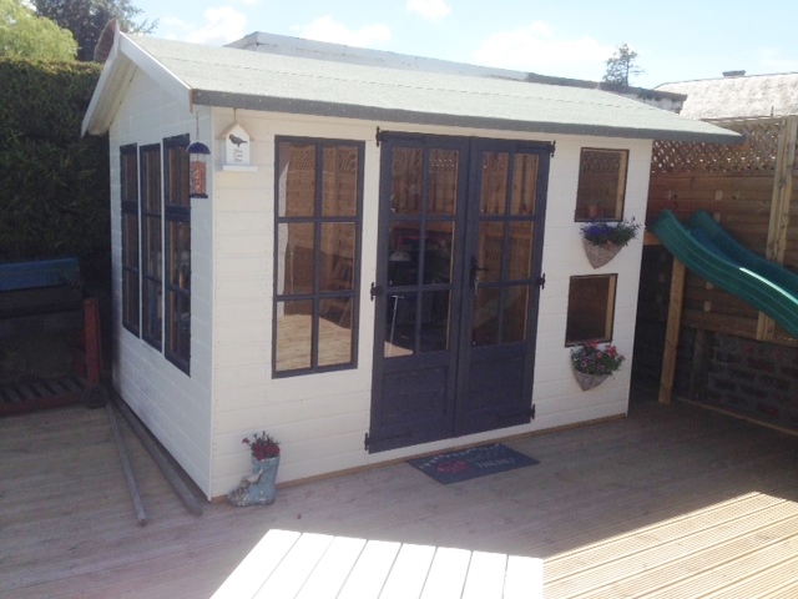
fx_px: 761
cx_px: 399
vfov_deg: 42.9
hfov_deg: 55.4
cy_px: 300
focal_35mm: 33
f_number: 2.4
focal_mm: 4.12
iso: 50
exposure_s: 1/1261
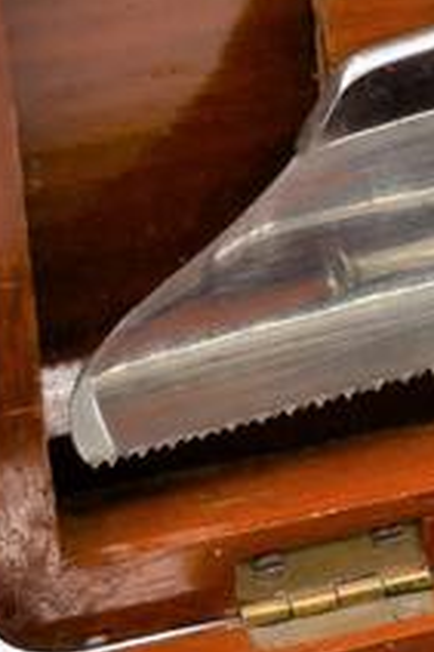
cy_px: 98
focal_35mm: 259
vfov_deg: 7.9
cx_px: 1193
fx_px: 4691
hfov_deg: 5.1
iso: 200
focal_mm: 22
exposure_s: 1/160
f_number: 5.6
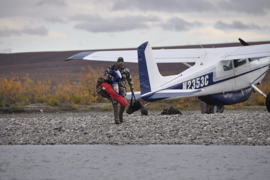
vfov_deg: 4.6
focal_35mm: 300
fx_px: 2247
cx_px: 135
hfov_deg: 6.9
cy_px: 90
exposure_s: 1/1000
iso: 400
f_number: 5.6
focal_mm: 200
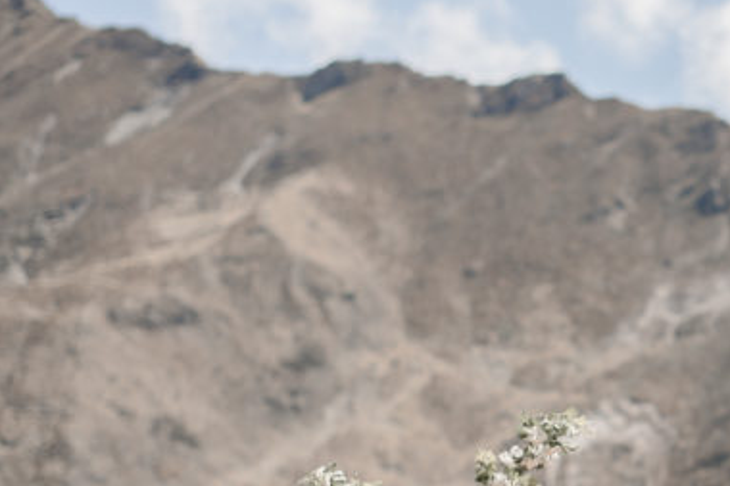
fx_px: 2615
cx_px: 878
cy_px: 484
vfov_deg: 10.5
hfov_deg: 15.3
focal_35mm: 129
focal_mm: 50
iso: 200
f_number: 2.5
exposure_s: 1/4000
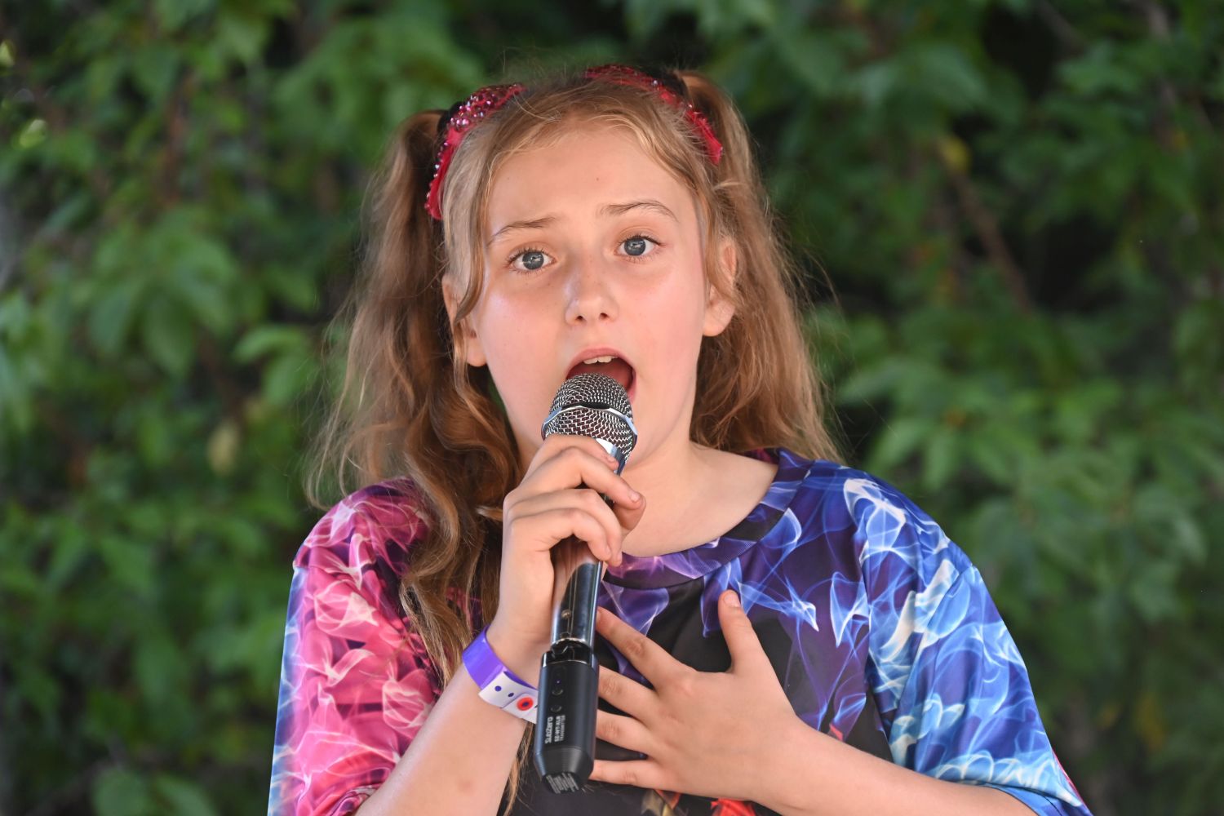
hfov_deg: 14.2
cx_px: 612
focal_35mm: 145
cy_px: 408
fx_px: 4930
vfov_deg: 9.5
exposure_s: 1/320
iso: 1250
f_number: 6.3
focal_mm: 145
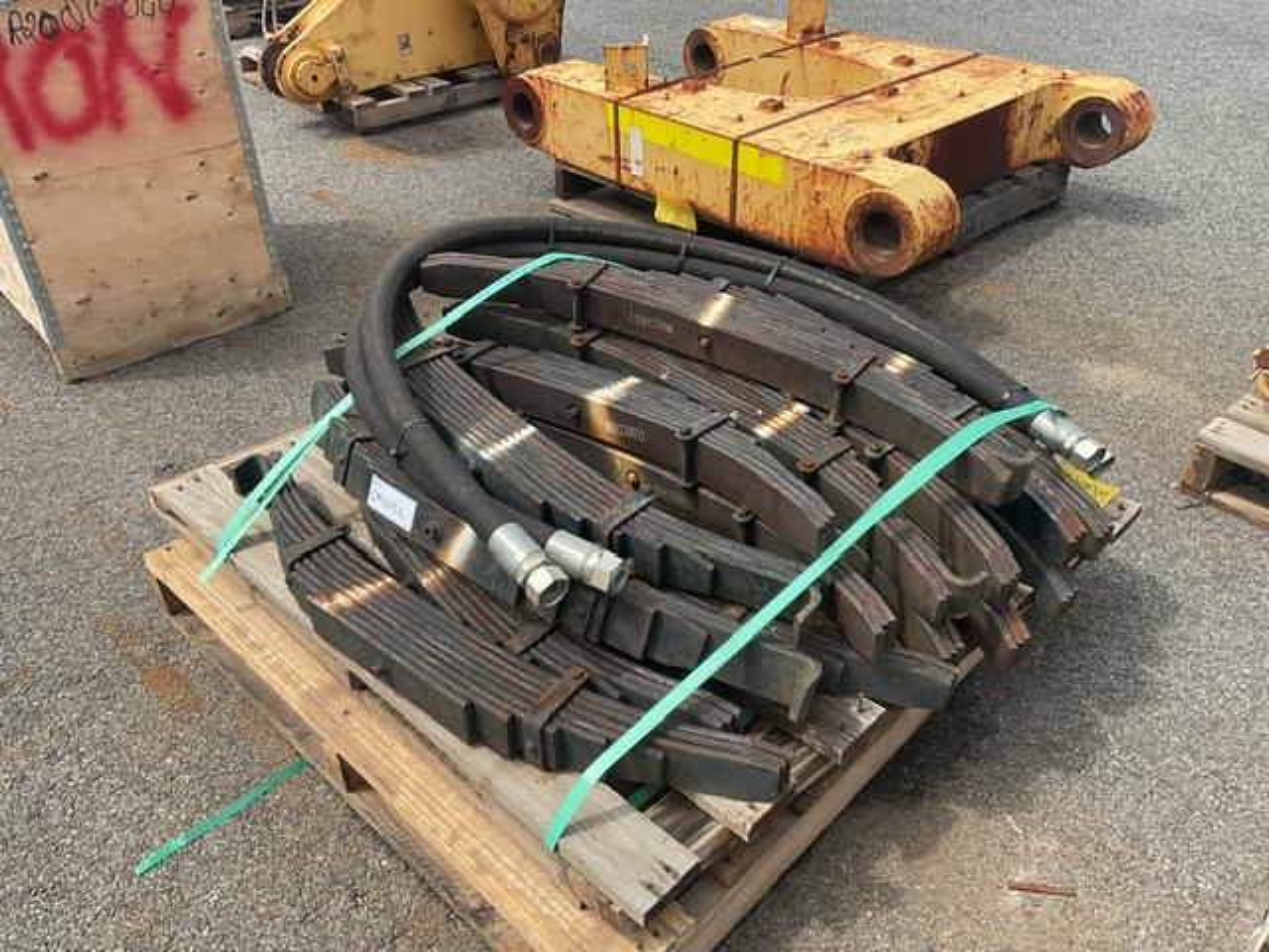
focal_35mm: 29
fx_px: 1063
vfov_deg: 48.2
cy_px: 476
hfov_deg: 61.7
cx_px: 634
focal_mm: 3
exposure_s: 1/1412
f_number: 1.8
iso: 16
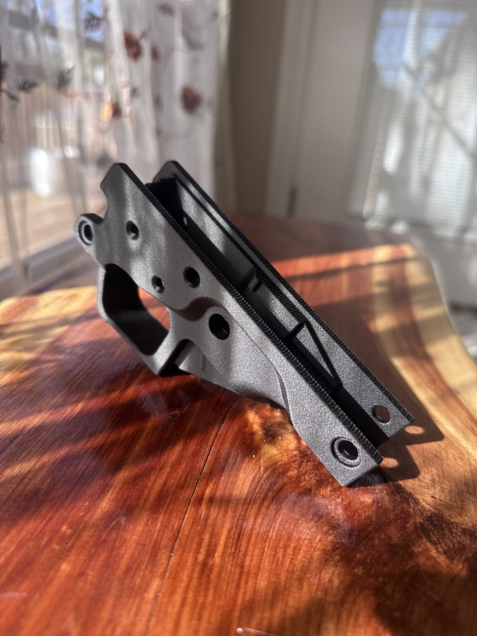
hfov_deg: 56.8
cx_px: 238
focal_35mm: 24
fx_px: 441
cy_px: 318
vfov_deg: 71.6
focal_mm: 6.86
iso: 64
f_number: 1.78
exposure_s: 1/216
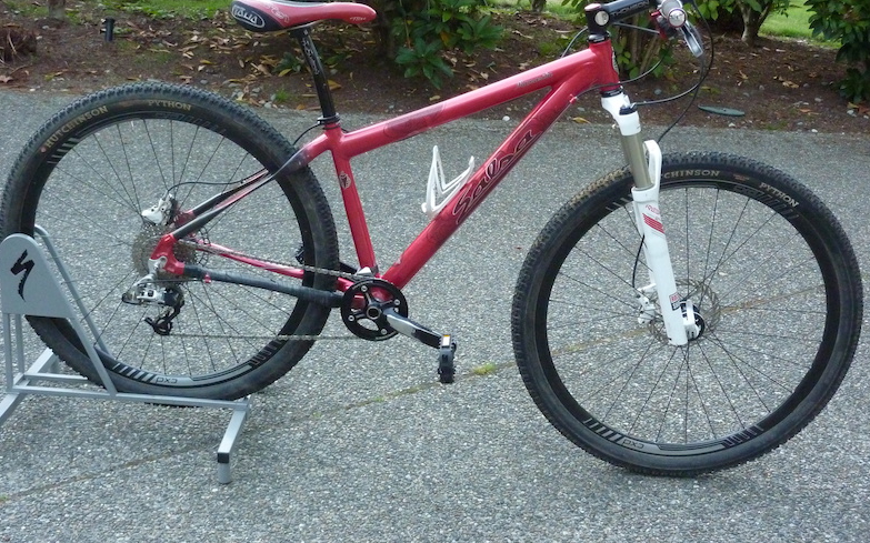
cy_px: 270
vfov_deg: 24.9
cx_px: 438
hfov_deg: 38.9
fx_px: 1233
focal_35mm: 52
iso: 640
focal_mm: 7.9
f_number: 3.8
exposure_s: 1/60
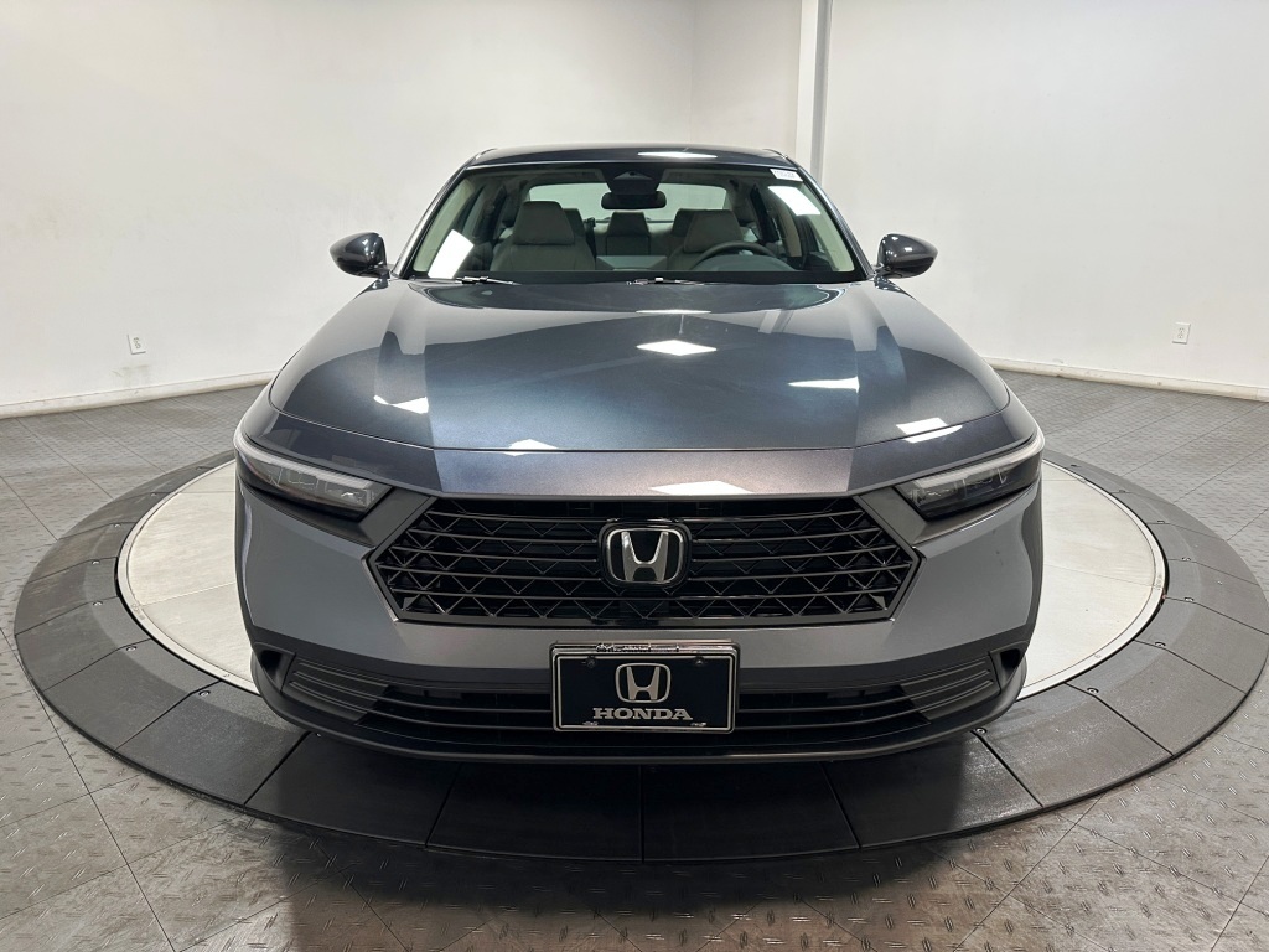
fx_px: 880
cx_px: 634
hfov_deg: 71.6
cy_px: 476
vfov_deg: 56.8
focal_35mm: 24
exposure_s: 1/60
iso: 320
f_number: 1.78
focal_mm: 6.86
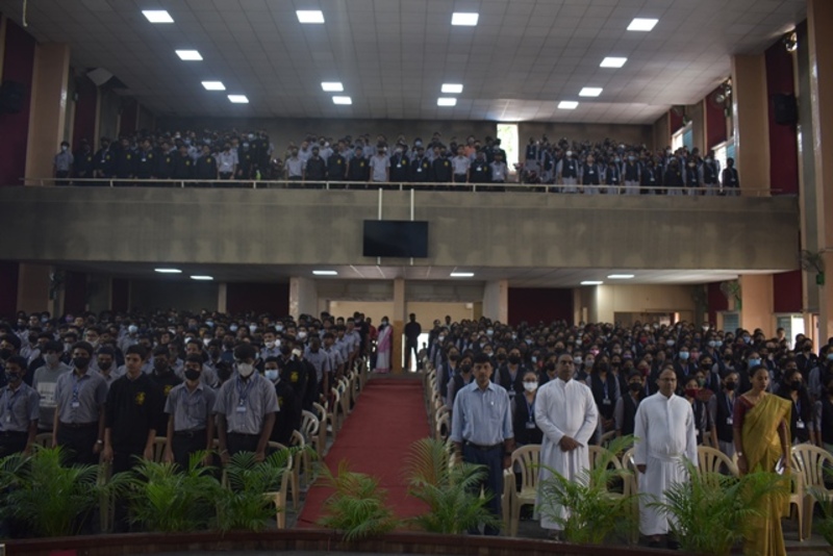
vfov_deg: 43.6
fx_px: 694
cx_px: 416
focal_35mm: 30
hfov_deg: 61.9
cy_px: 278
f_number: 3.5
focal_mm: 20
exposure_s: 1/40
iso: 400
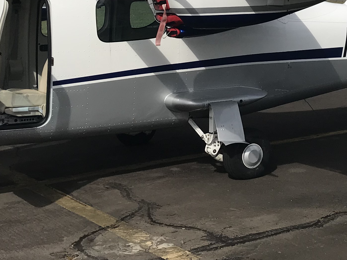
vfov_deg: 17.9
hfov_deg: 23.4
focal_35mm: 81
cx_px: 326
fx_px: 812
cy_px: 14
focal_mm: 3.99
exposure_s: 1/4167
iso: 20
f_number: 1.8
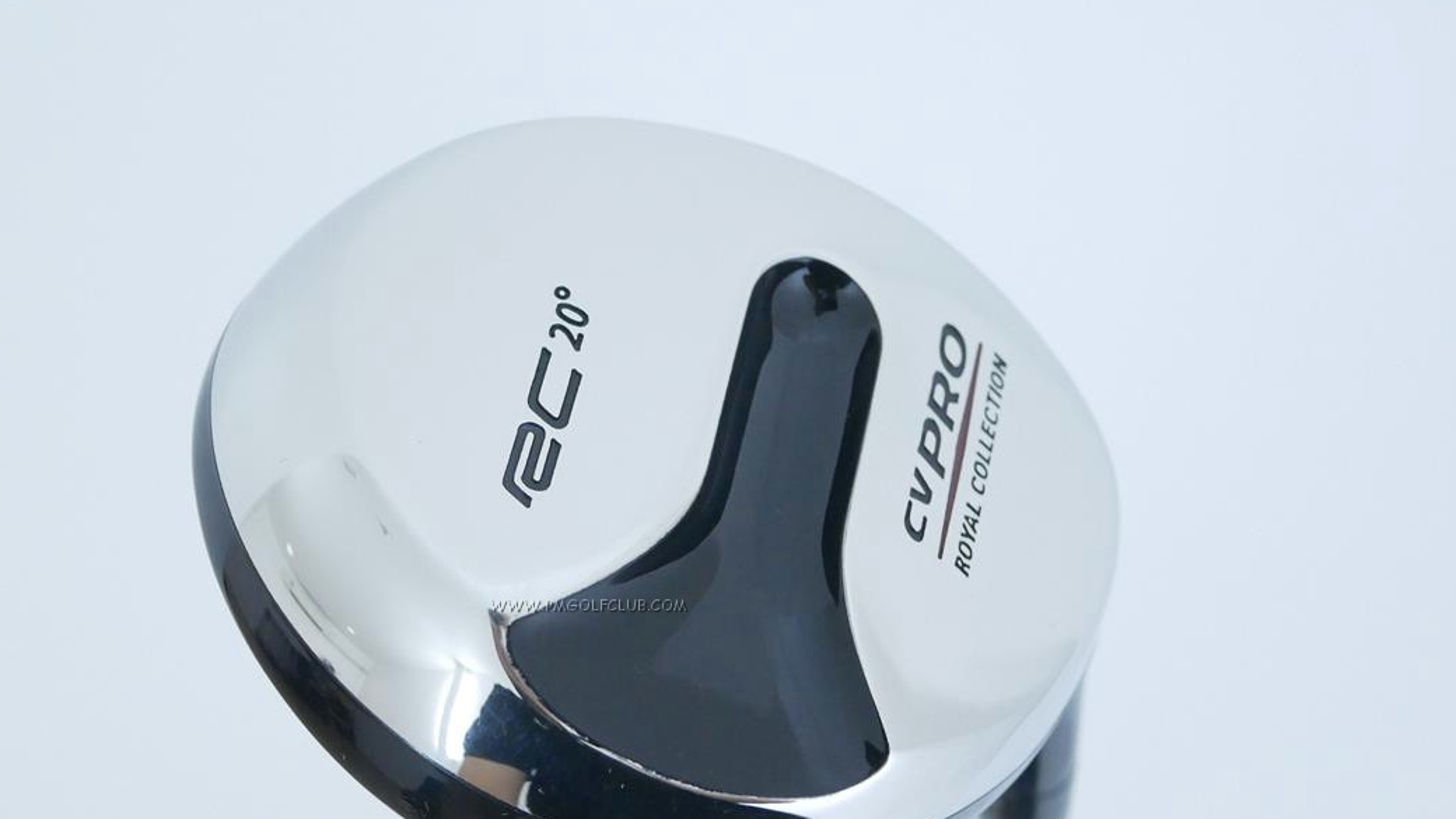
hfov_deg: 31.4
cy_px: 479
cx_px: 589
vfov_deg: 18.0
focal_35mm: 67
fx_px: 2587
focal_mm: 25
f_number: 4.5
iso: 1600
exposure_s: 1/60
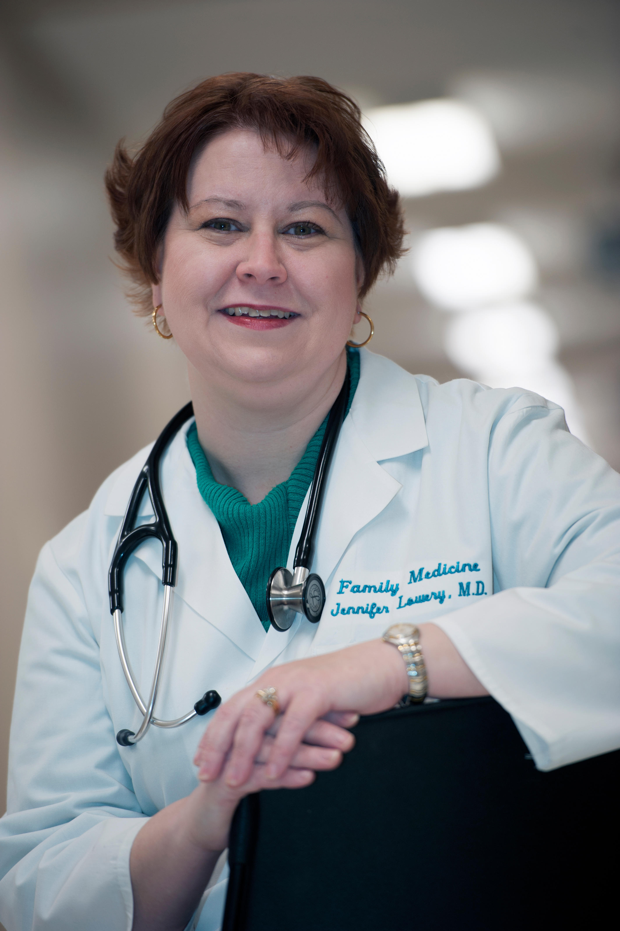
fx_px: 5173
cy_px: 466
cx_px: 310
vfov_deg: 10.3
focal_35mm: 200
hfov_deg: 6.9
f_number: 3.2
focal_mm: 200
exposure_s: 1/50
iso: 200
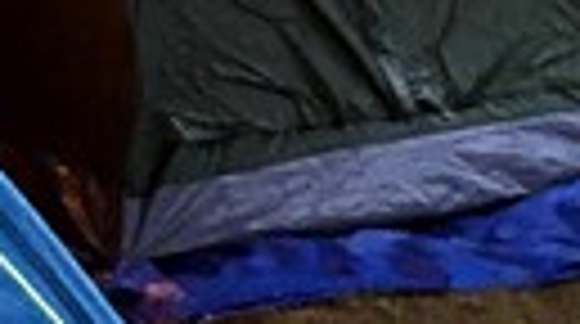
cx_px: 1374
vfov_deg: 6.2
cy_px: 162
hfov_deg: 9.8
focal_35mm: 196
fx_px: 3009
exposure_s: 1/4
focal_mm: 3.99
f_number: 1.8
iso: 100
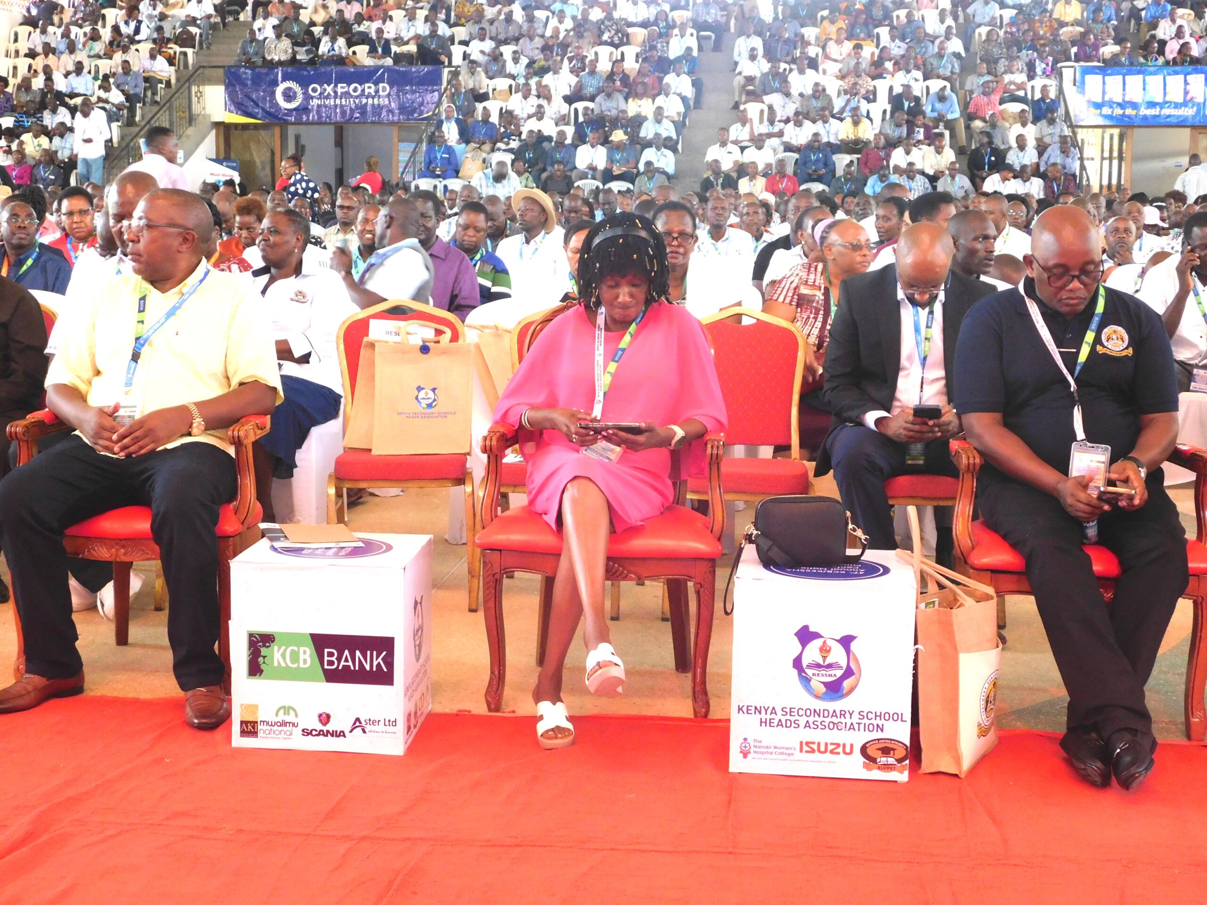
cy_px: 452
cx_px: 604
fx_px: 1778
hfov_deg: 37.5
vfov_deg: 28.6
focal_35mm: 51
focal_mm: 9
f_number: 3.8
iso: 400
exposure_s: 1/25
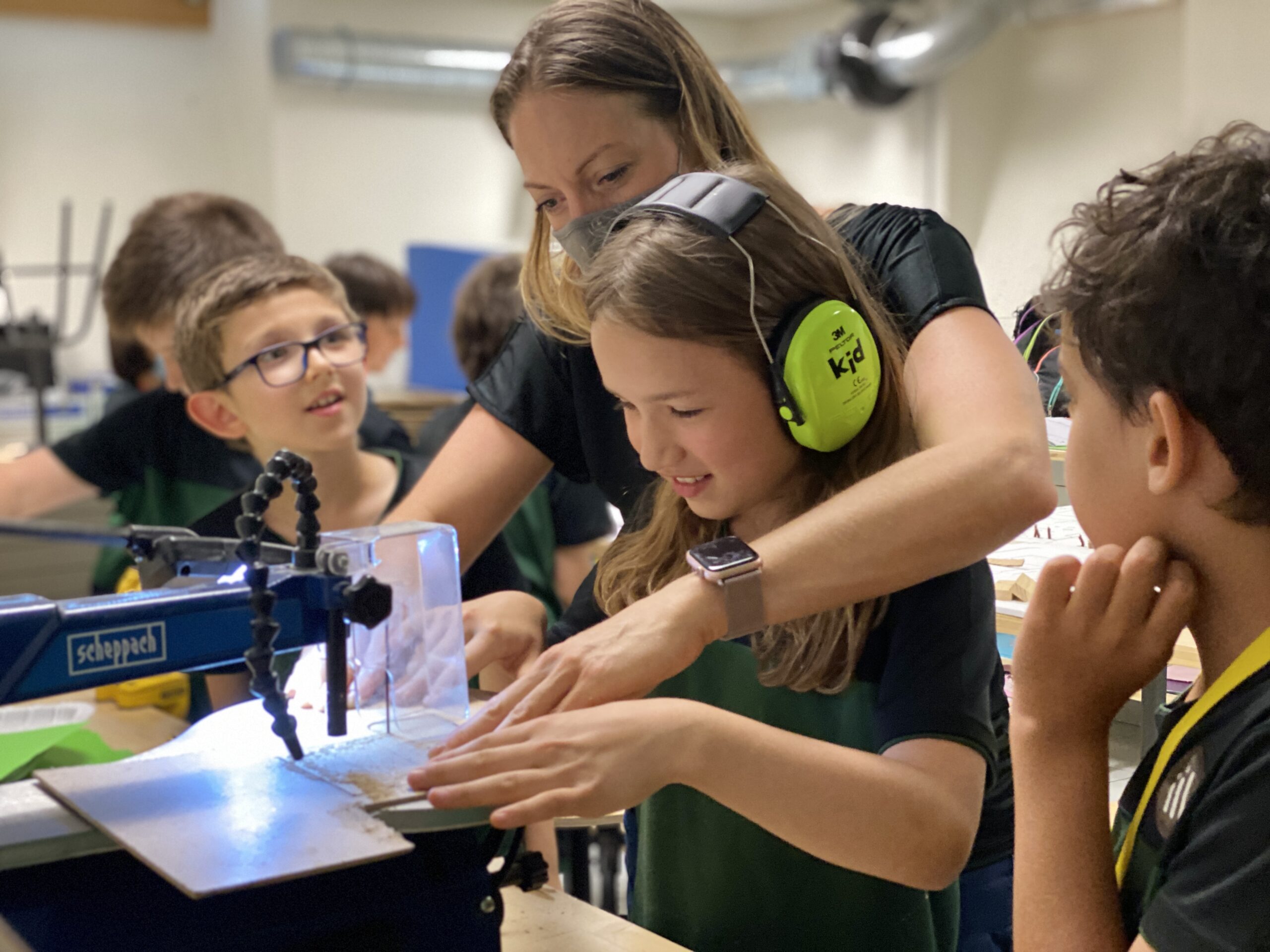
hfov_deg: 36.8
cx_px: 635
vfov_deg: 28.0
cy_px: 476
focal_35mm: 52
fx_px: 1908
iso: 400
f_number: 2
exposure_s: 1/24
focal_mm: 6
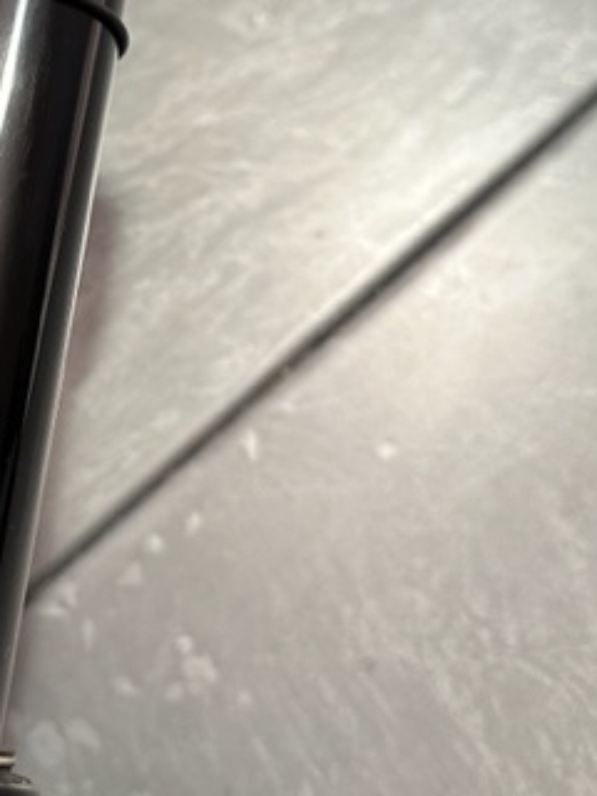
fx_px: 1104
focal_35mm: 48
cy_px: 298
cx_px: 52
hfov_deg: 29.0
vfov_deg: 39.4
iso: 320
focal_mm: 6.86
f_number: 1.78
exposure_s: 1/60
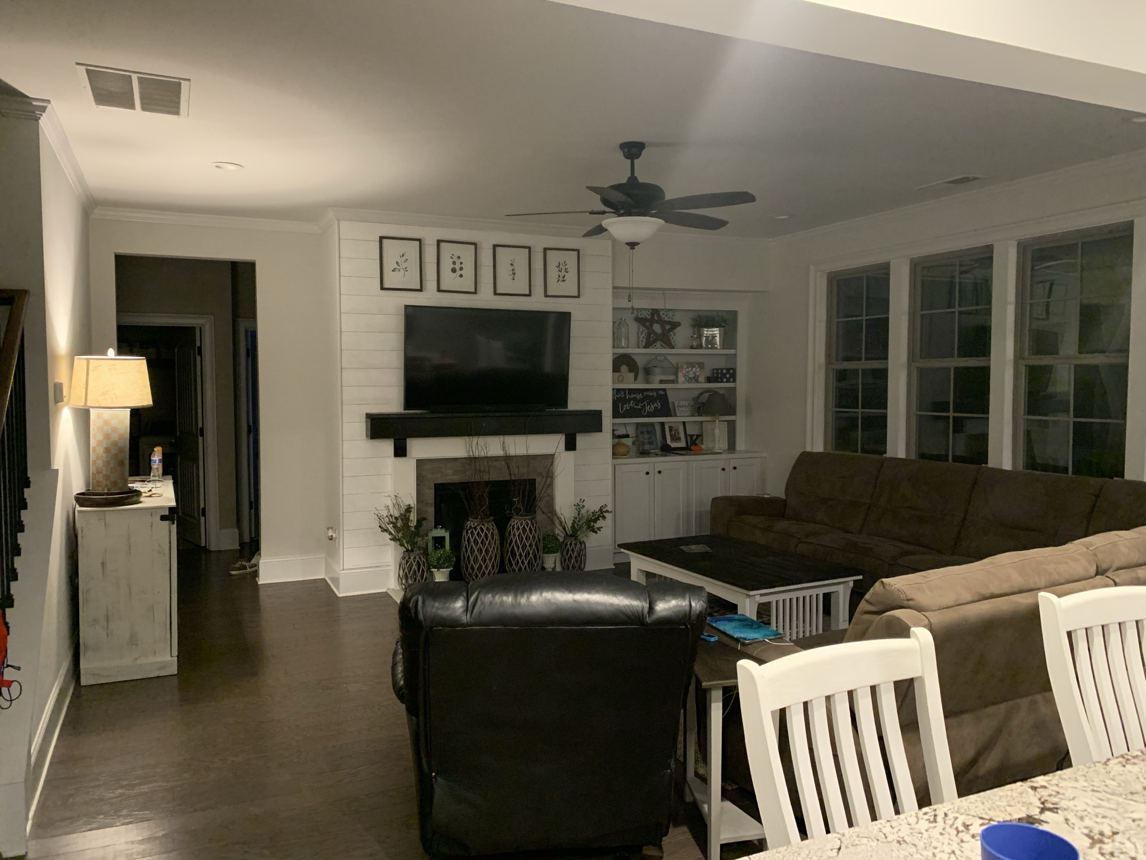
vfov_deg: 53.1
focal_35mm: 26
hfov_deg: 67.3
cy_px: 430
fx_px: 861
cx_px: 573
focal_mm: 4.25
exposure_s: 1/30
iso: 640
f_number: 1.8
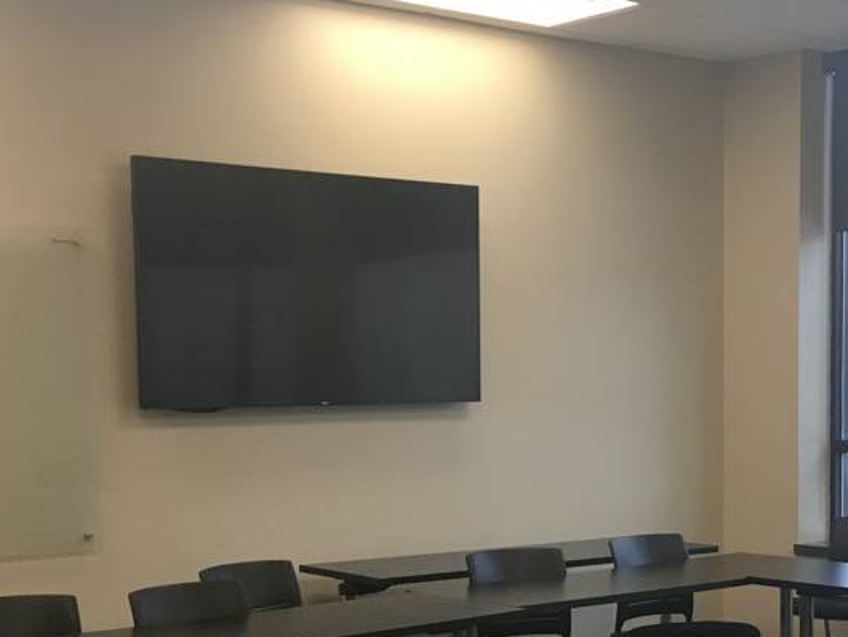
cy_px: 528
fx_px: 1716
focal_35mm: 70
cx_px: 581
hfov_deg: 27.6
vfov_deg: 20.7
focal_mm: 4.15
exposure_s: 1/30
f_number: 2.2
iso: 40
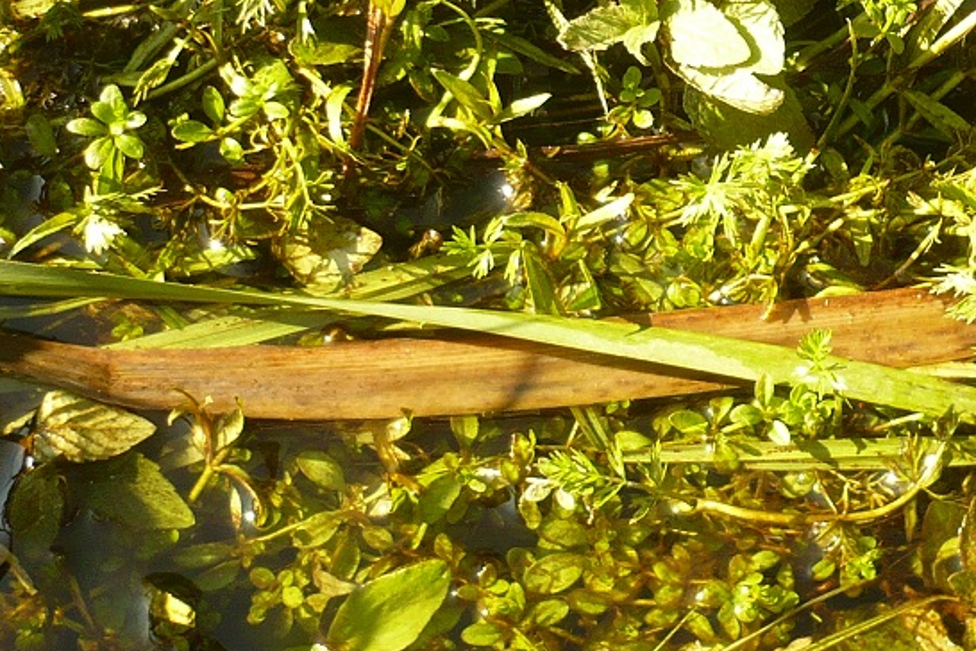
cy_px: 20
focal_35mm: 80
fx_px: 2169
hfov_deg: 25.0
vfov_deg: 16.7
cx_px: 767
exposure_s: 1/250
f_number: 2.8
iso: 100
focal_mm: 5.8
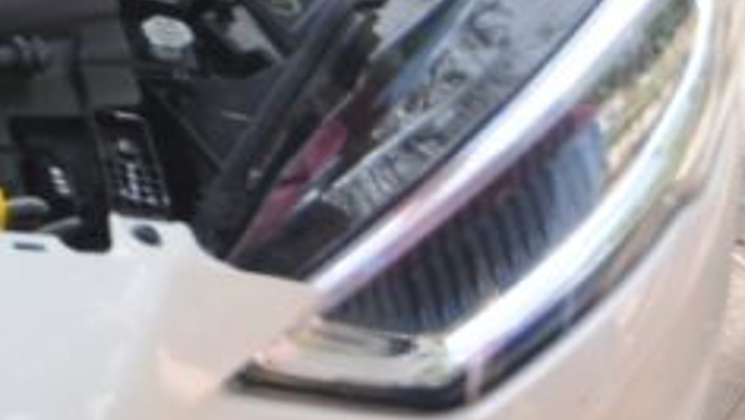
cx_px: -713
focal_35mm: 150
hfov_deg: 12.7
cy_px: -388
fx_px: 2965
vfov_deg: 7.8
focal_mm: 22
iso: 400
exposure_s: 1/250
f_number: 4
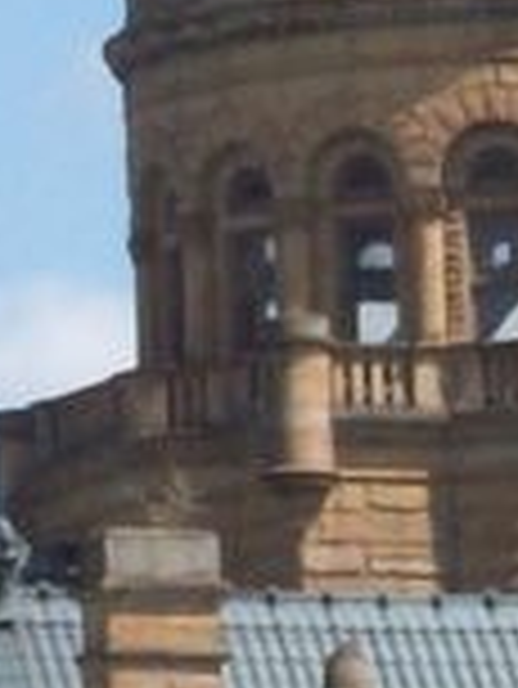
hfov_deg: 1.7
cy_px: 211
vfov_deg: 2.2
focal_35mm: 887
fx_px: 17673
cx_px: 511
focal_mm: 18.6
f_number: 5.2
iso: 80
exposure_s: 1/546
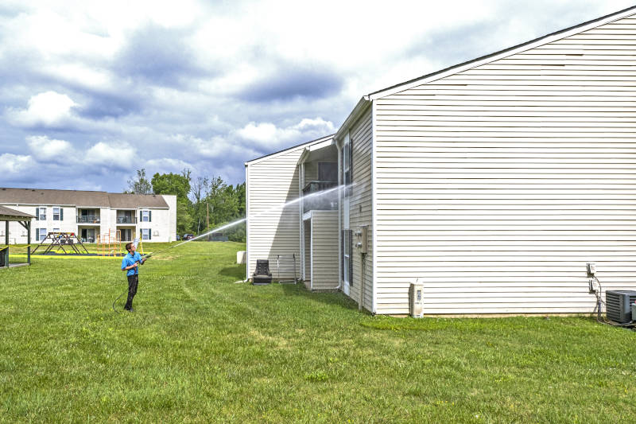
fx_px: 424
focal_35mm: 24
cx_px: 318
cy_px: 212
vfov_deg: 53.1
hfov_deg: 73.8
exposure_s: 1/500
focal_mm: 16
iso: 250
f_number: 13
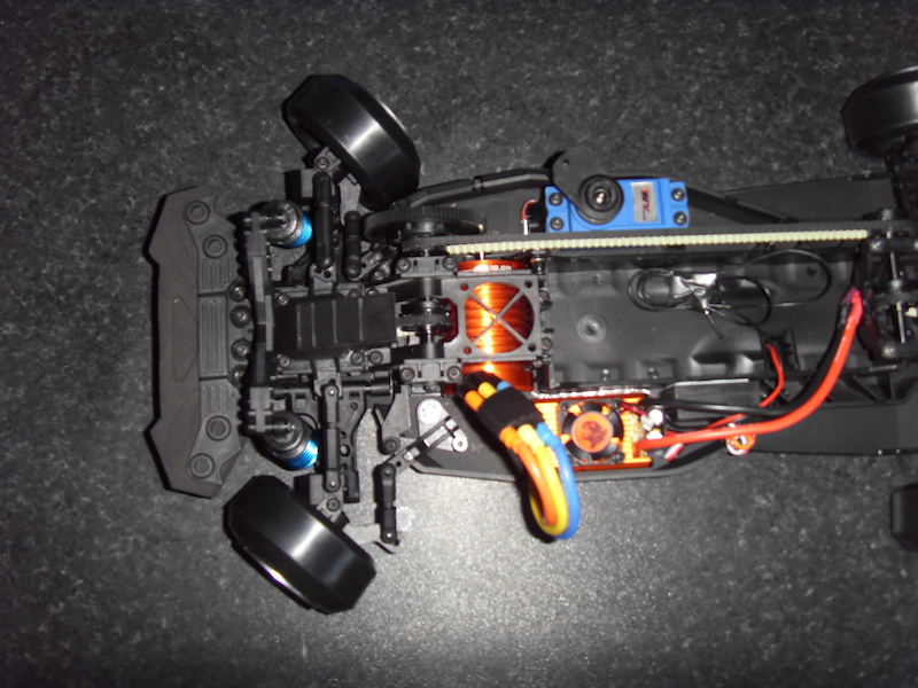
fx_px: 1034
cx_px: 459
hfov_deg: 47.9
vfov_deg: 36.8
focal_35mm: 39
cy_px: 344
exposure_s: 1/45
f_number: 3.5
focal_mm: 6.6
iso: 100
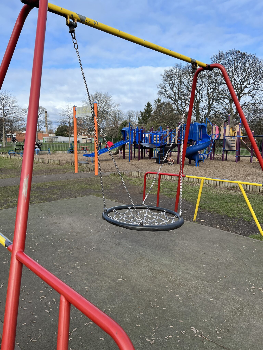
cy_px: 175
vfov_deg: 67.3
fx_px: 263
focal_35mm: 26
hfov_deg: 53.1
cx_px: 132
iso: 50
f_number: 1.5
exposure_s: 1/2513
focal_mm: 5.7
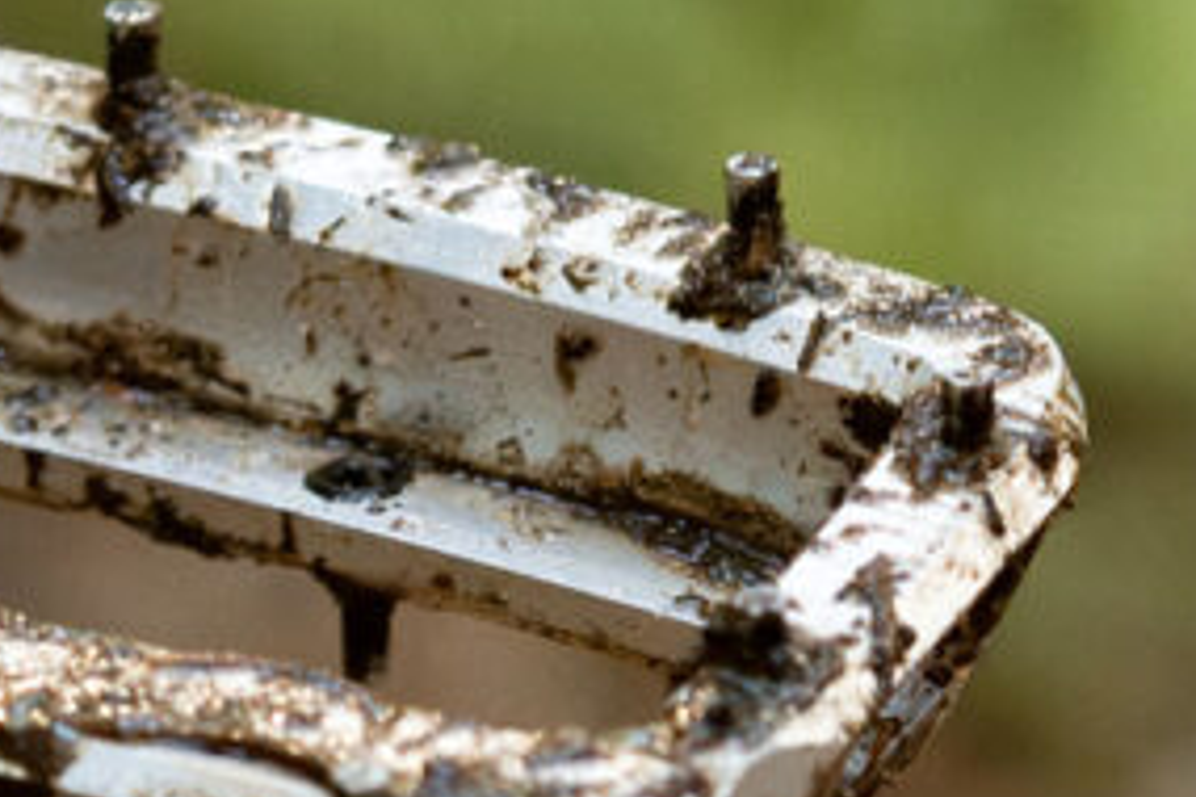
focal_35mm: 611
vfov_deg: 2.2
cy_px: 768
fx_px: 20297
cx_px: -701
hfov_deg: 3.4
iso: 8000
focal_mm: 85
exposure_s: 1/200
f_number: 4
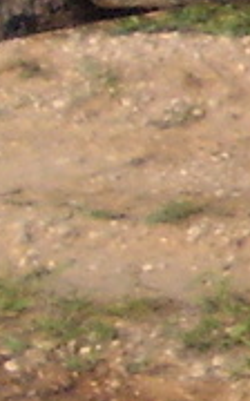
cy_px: -189
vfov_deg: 6.1
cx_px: 1558
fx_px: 3718
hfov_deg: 3.4
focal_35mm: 340
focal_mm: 6.3
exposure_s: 1/30
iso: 125
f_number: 3.1
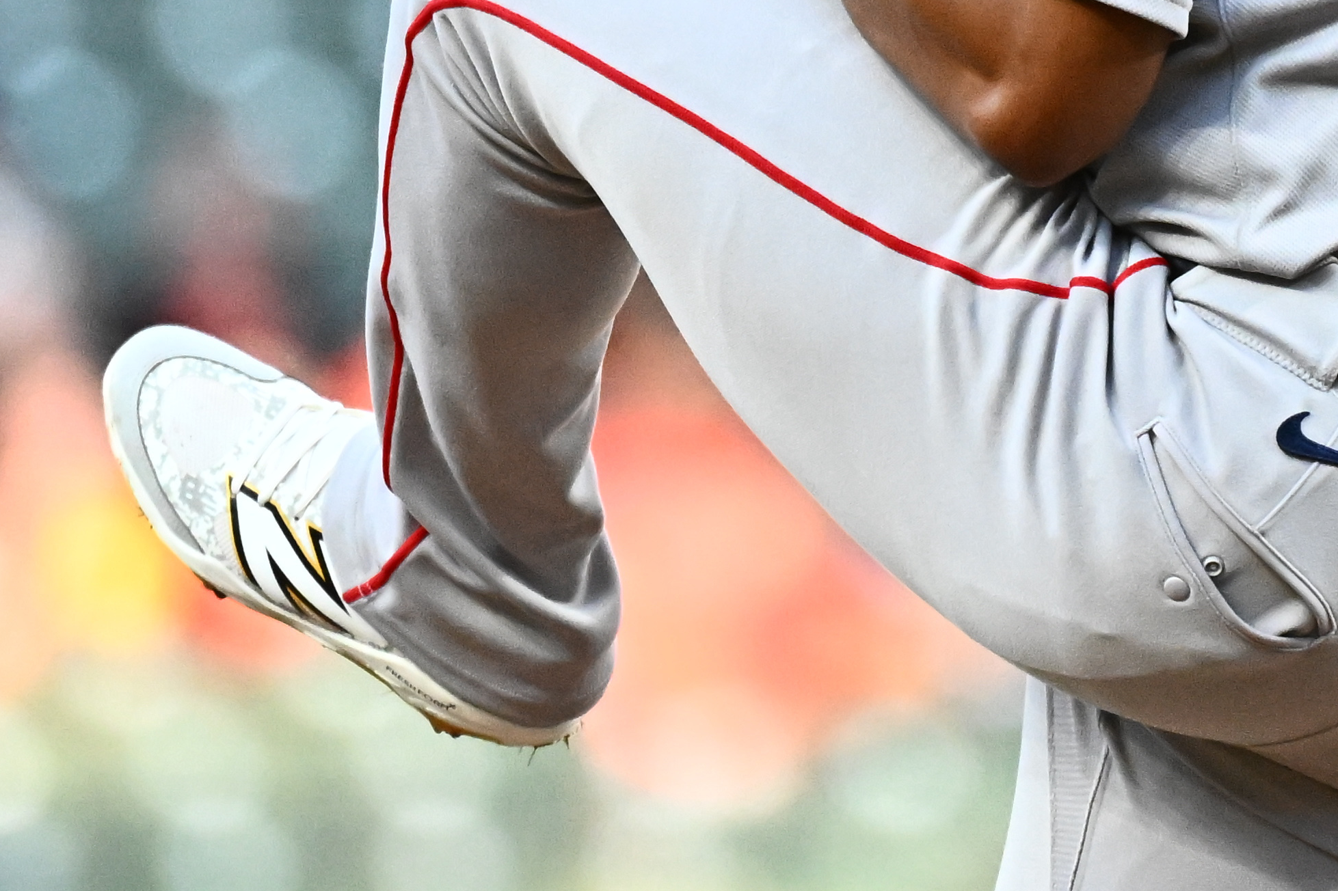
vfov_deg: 0.8
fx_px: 61422
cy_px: -131
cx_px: 1204
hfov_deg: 1.2
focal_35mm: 1653
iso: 4000
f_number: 4
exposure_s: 1/2500
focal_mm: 400
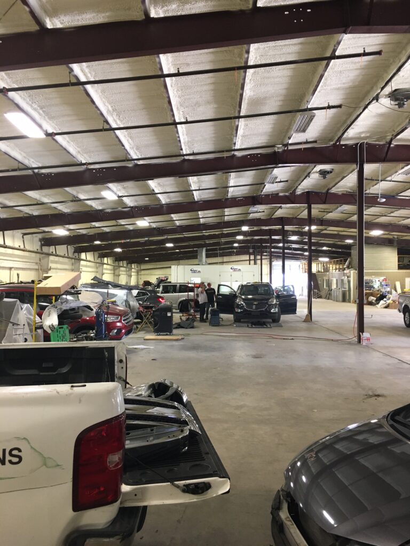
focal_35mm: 29
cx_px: 205
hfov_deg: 48.2
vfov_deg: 61.7
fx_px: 458
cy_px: 273
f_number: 2.2
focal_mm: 4.15
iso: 100
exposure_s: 1/30
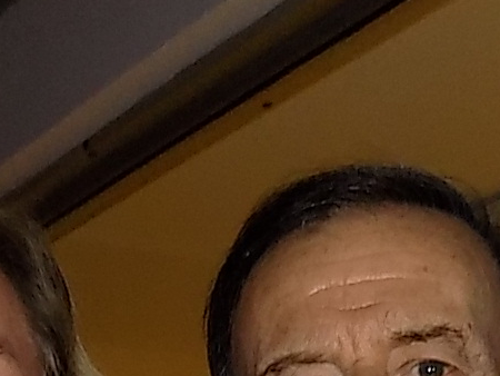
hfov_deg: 16.9
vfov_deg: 10.8
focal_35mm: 116
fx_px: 1676
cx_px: 167
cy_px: 912
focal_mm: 4
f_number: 3.1
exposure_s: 1/30
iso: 200
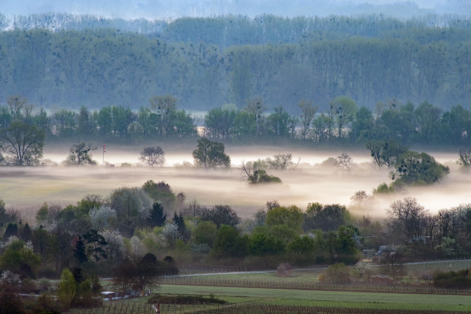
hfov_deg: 4.8
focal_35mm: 434
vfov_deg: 3.2
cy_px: 157
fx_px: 5678
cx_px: 236
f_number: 11
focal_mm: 289
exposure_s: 1/30
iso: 200
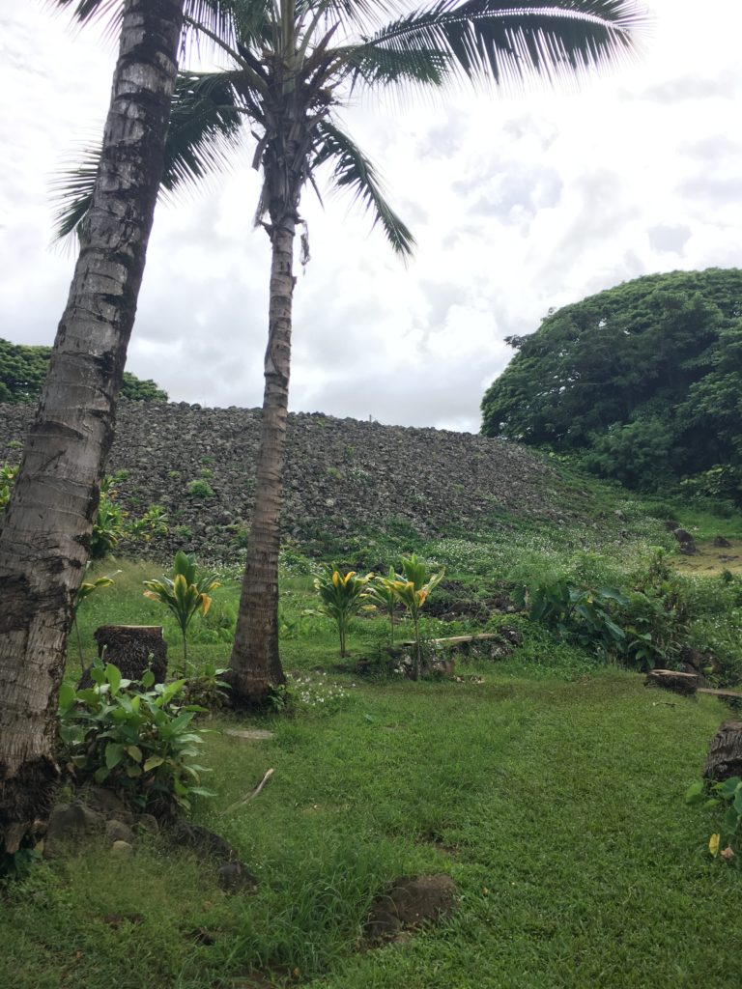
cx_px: 371
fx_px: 829
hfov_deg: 48.2
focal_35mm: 29
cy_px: 494
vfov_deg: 61.7
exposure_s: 1/587
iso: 25
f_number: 2.2
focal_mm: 4.15
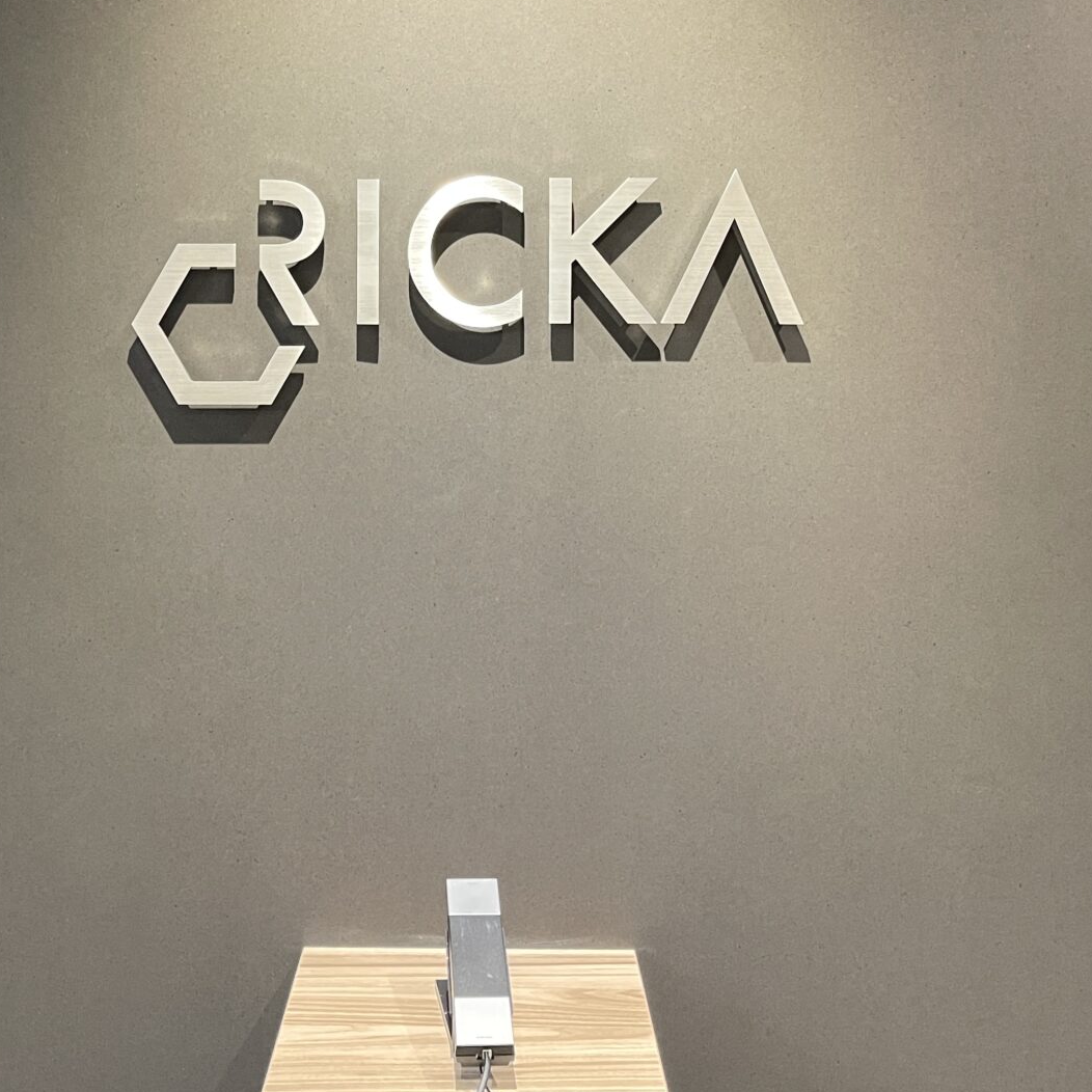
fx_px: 1535
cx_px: 451
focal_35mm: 43
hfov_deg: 39.0
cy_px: 333
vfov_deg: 38.6
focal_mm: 5.1
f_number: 1.6
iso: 320
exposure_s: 1/50
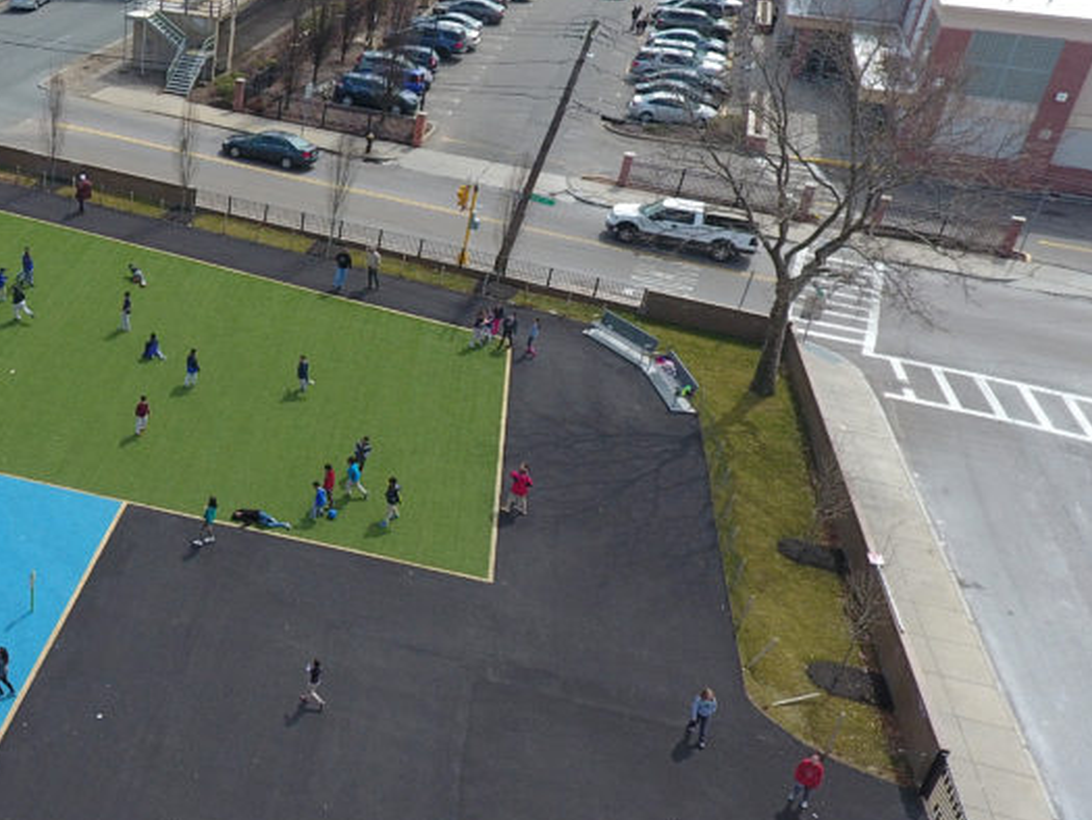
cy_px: 418
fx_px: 1231
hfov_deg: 42.3
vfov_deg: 36.8
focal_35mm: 39
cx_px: 33
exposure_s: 1/847
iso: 100
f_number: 2.8
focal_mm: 3.61
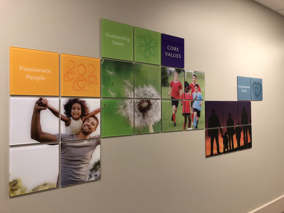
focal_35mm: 28
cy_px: 106
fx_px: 230
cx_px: 142
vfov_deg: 49.7
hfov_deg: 63.4
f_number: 1.8
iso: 40
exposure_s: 1/15
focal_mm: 3.99
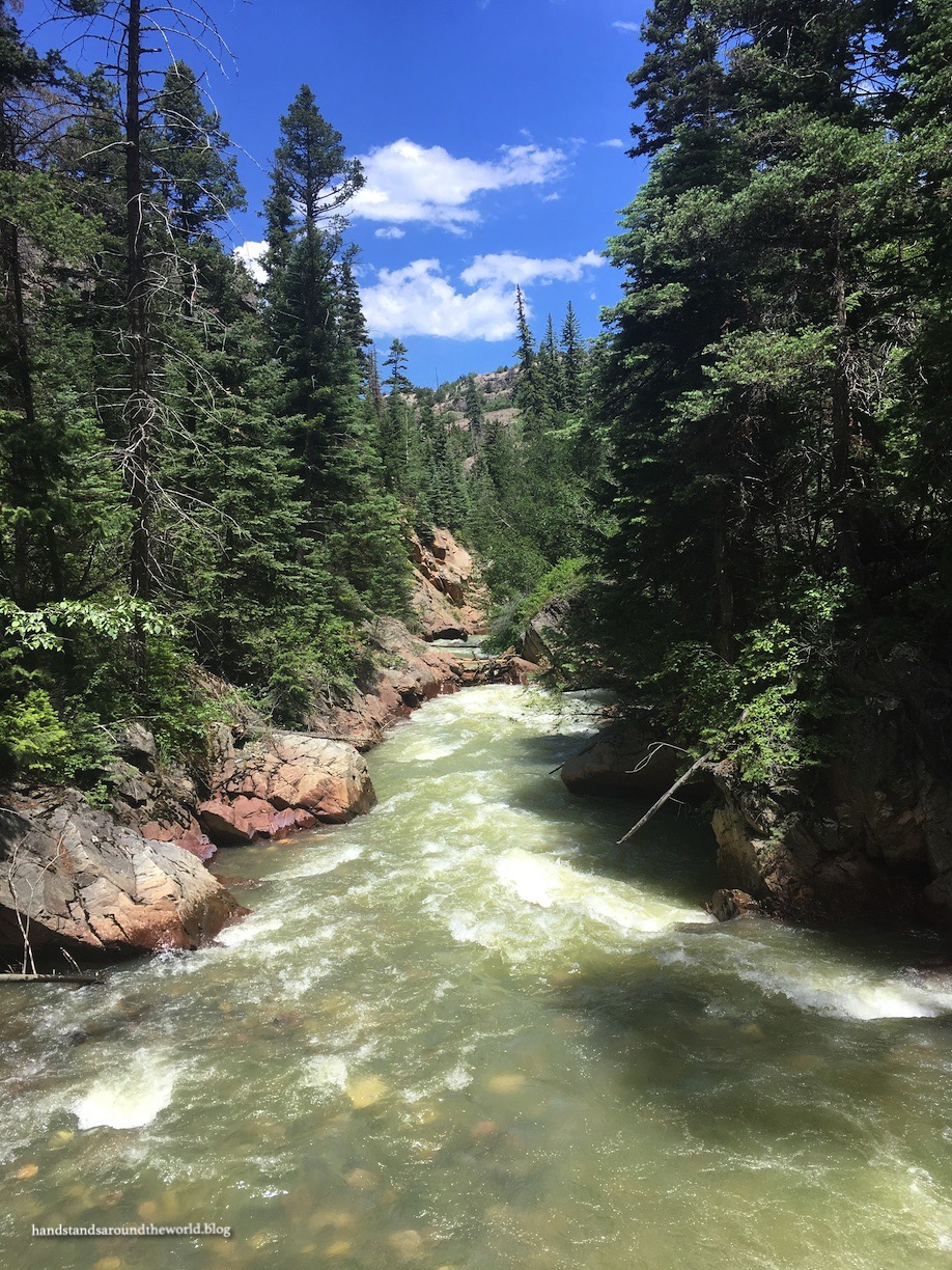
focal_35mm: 29
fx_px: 1063
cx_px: 476
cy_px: 635
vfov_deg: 61.7
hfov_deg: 48.2
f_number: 2.2
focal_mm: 4.15
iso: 25
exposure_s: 1/1115
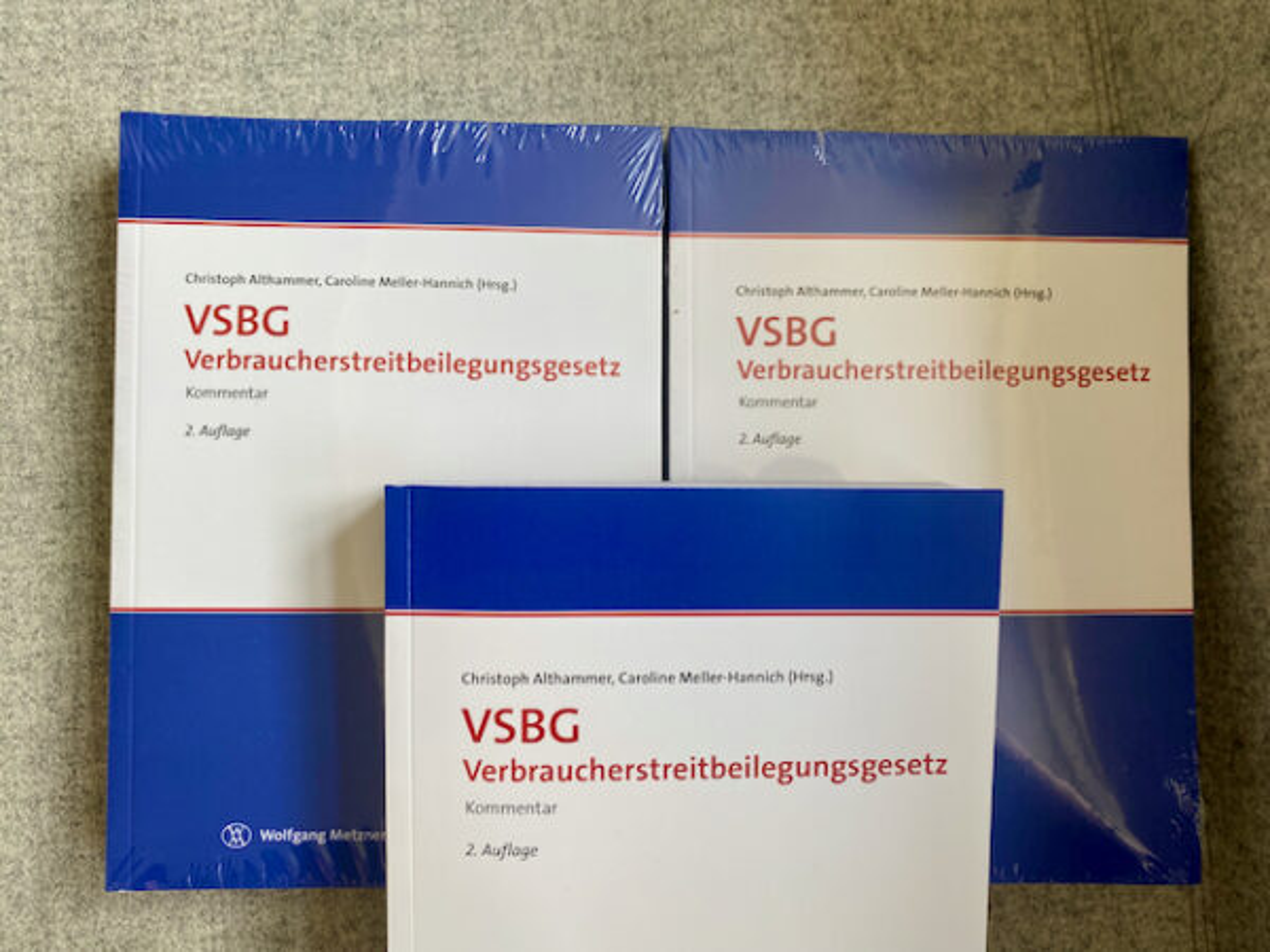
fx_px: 954
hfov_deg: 67.3
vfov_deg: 53.1
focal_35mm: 26
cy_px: 476
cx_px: 635
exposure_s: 1/122
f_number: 1.8
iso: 50
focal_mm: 4.25
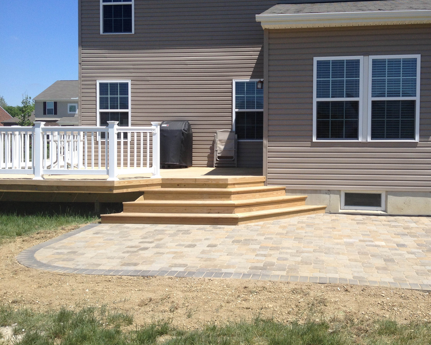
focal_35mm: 42
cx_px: 264
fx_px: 536
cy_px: 153
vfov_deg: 35.6
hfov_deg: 43.5
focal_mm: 4.28
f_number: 2.4
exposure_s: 1/1783
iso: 50
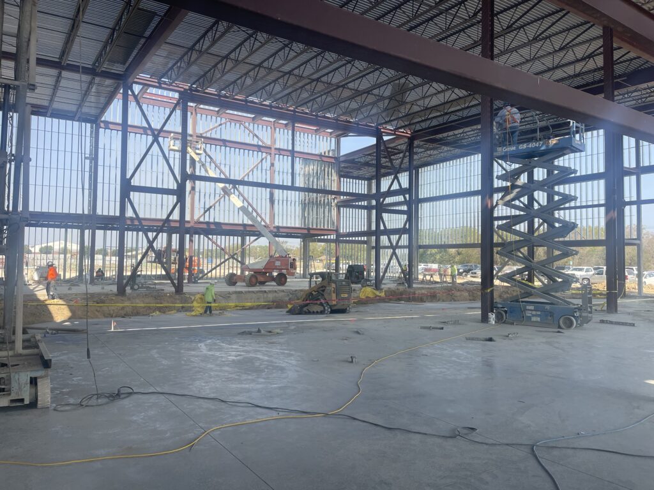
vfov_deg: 53.1
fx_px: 491
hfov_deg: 67.3
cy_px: 245
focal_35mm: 26
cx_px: 327
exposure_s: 1/1739
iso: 32
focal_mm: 5.1
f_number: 1.6
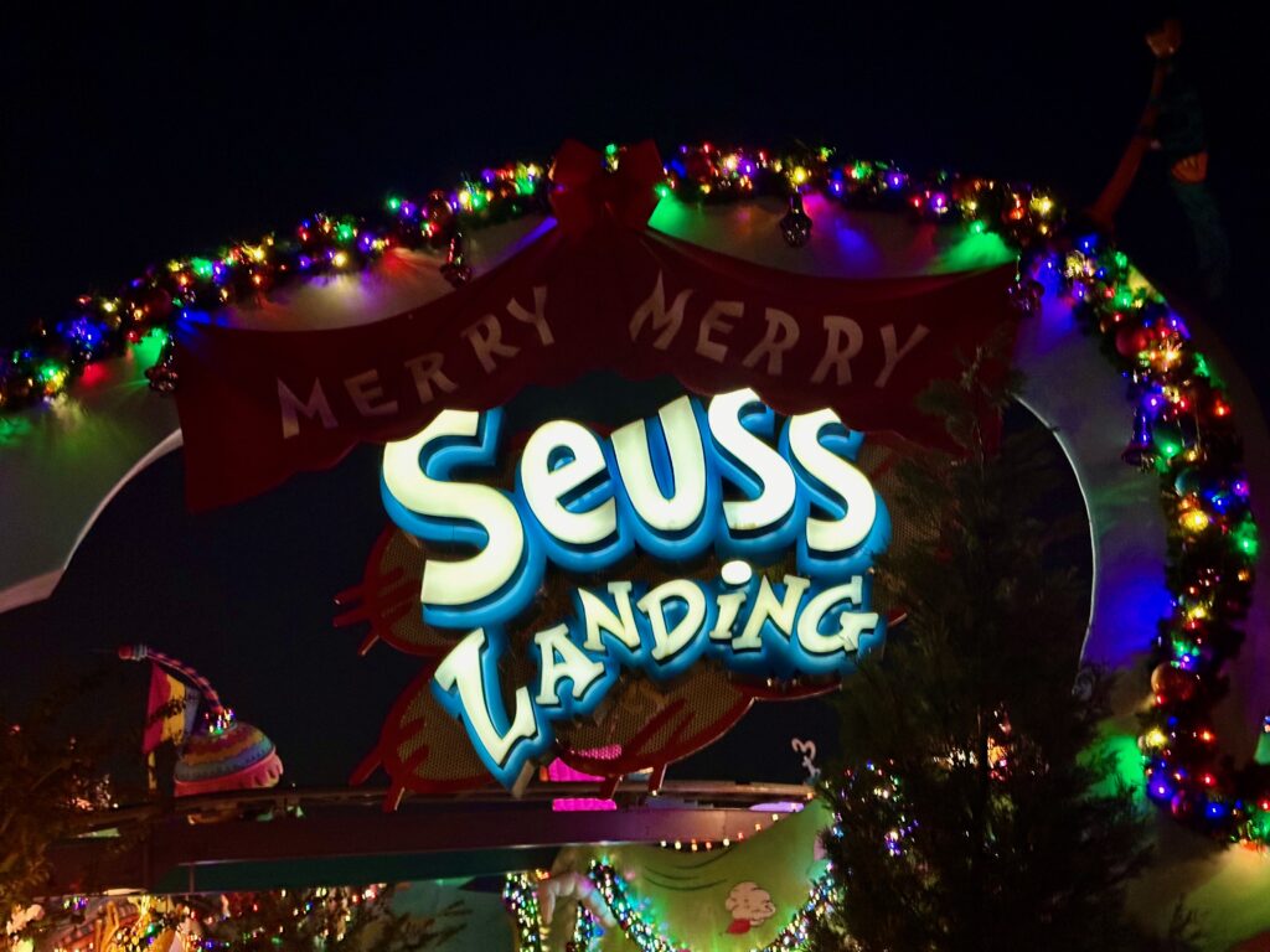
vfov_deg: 30.3
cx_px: 635
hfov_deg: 39.7
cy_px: 476
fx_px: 1761
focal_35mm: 48
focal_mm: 6.86
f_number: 1.78
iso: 500
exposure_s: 1/30
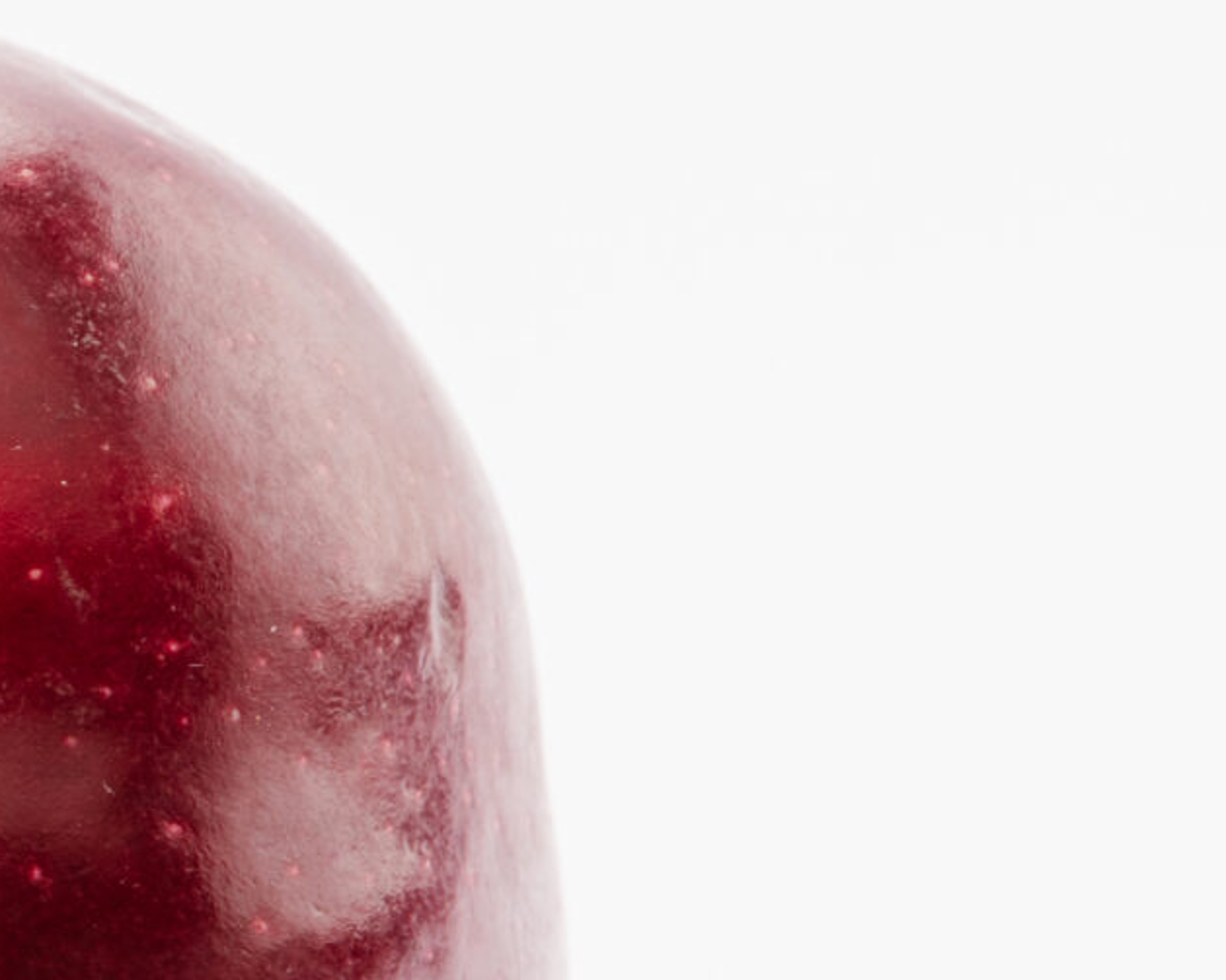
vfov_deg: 7.2
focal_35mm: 214
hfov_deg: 8.8
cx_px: -696
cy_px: 519
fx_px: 7764
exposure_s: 1/160
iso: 80
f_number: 14
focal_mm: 70
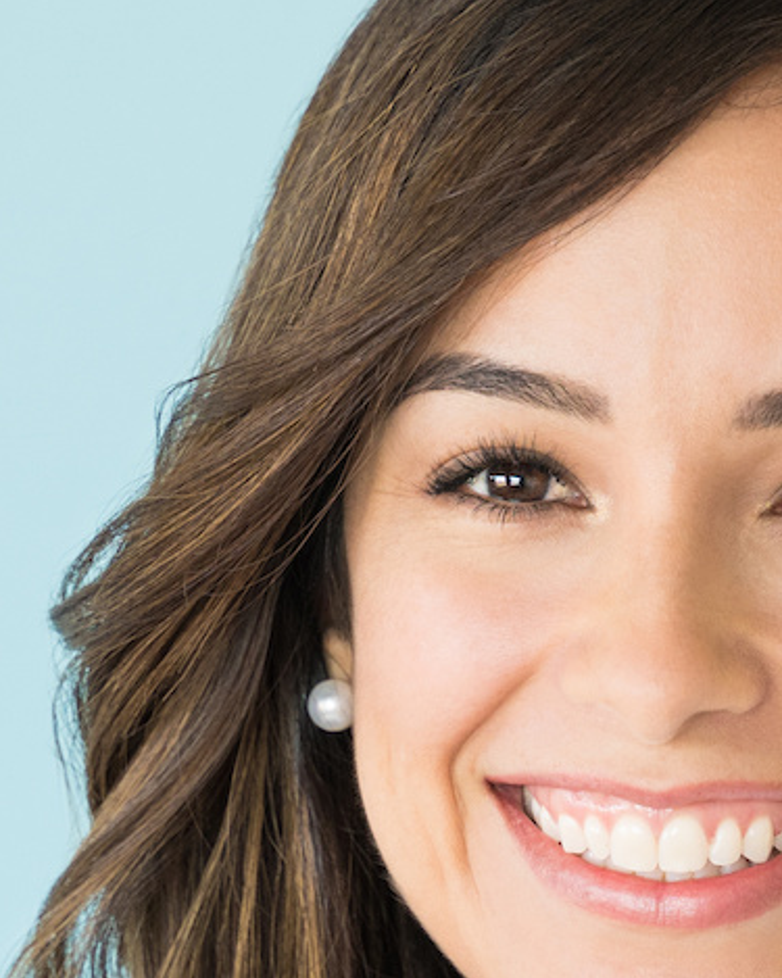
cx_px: 152
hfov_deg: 4.1
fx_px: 10852
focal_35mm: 375
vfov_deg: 5.1
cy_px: 1366
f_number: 3.5
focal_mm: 75
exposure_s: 1/100
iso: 500
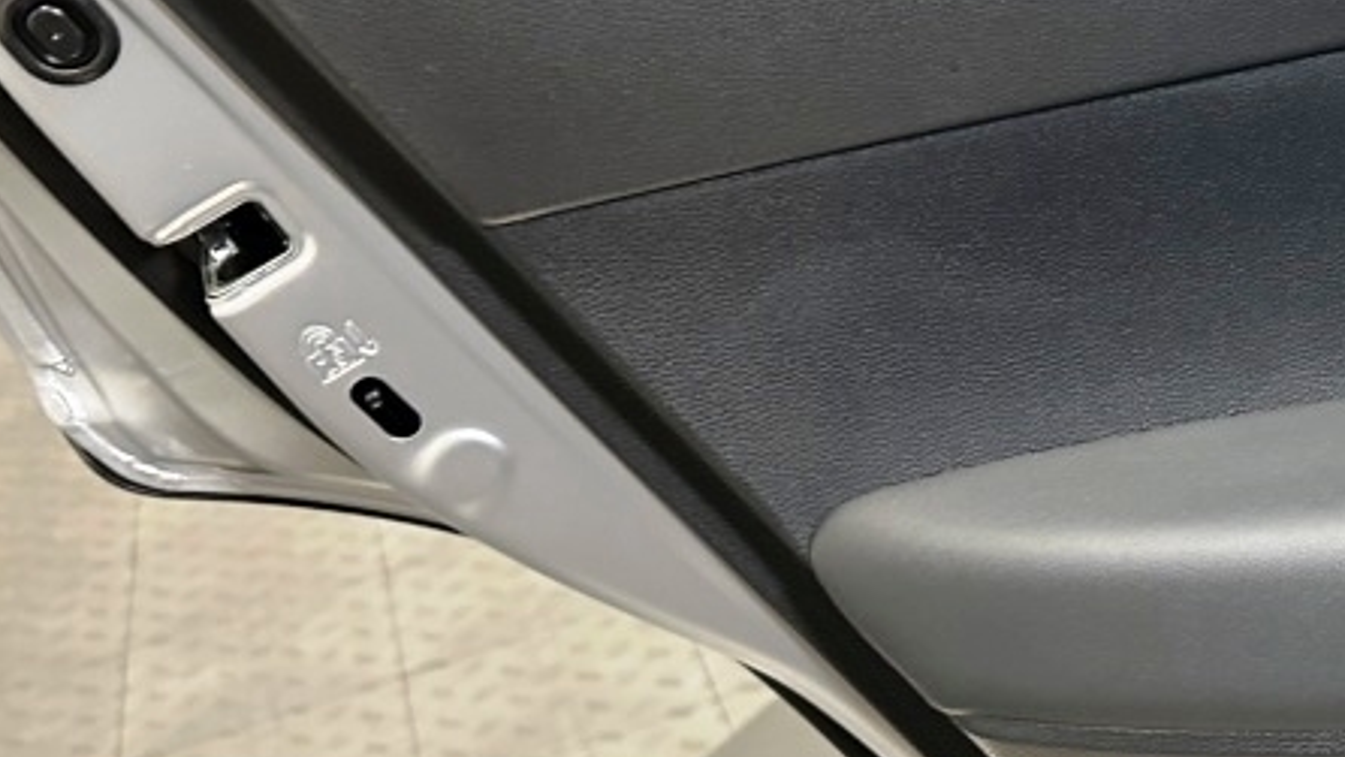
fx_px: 2140
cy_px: 271
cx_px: 1327
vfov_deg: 20.0
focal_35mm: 60
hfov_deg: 32.3
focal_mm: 6.86
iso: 800
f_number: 1.78
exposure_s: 1/40
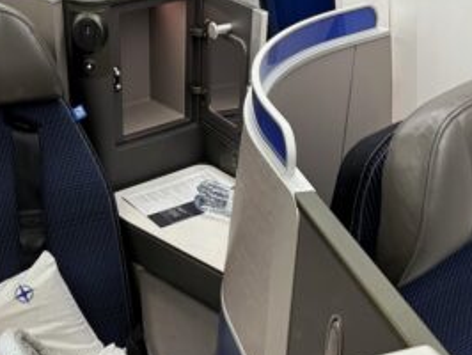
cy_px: 217
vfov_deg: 26.5
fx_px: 751
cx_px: 121
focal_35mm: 55
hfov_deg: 34.2
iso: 640
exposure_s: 1/56
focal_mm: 6.76
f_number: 1.78
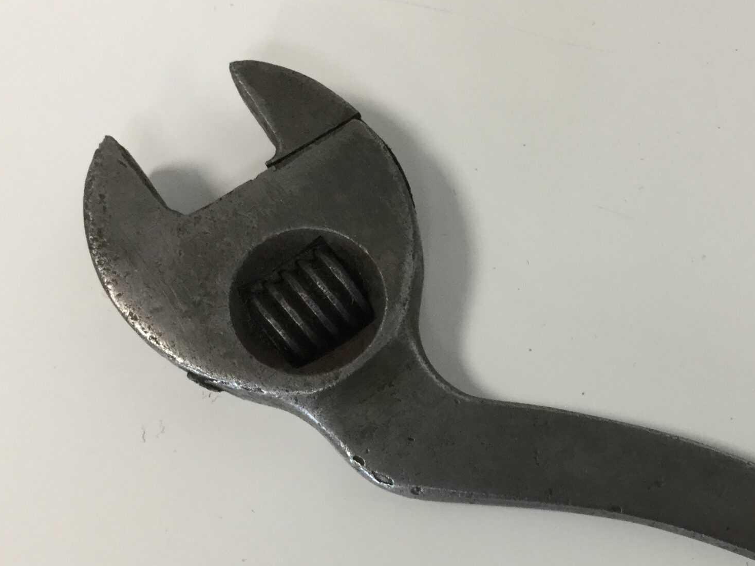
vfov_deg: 26.8
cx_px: 588
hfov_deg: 34.6
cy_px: 398
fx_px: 1178
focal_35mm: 54
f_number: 2.4
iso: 50
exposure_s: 1/33
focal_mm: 3.3
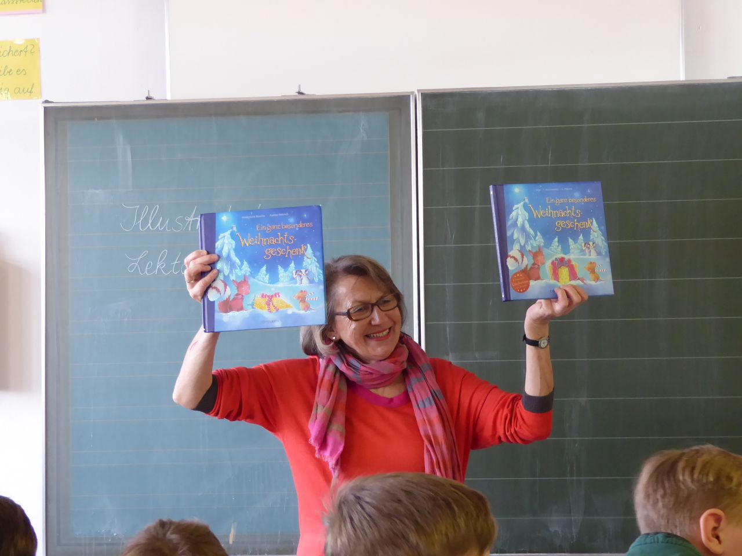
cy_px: 278
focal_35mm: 98
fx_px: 2101
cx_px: 371
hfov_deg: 20.0
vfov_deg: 15.1
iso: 400
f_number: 4.9
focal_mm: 16.1
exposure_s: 1/20
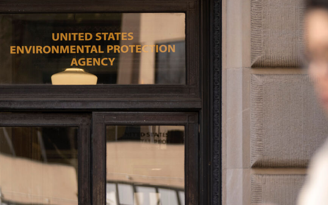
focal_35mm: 233
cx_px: 234
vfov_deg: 5.6
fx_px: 2083
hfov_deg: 9.0
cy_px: 176
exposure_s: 1/640
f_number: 2.8
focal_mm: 112
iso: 250
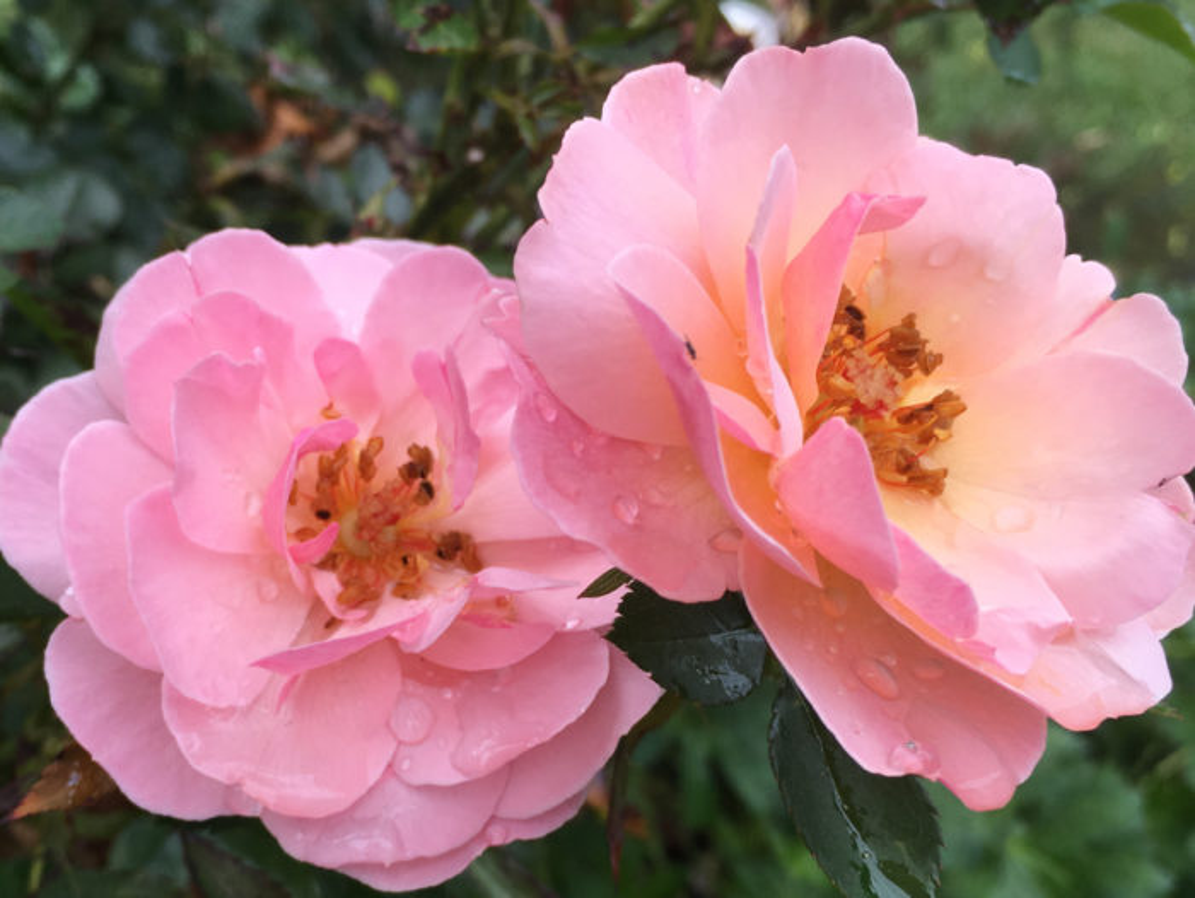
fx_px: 1002
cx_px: 598
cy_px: 449
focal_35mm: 29
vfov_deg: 48.3
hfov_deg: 61.6
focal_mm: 4.15
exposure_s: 1/437
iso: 25
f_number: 2.2
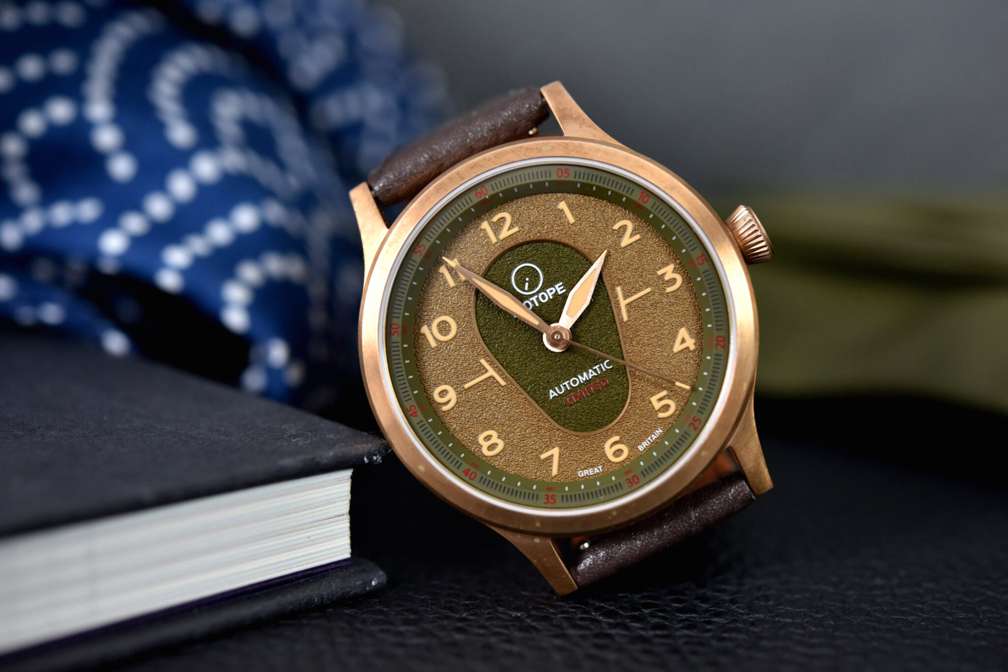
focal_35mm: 60
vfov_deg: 22.6
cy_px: 336
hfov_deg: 33.4
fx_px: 1680
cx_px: 504
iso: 2000
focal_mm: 60
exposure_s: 1/100
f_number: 5.6
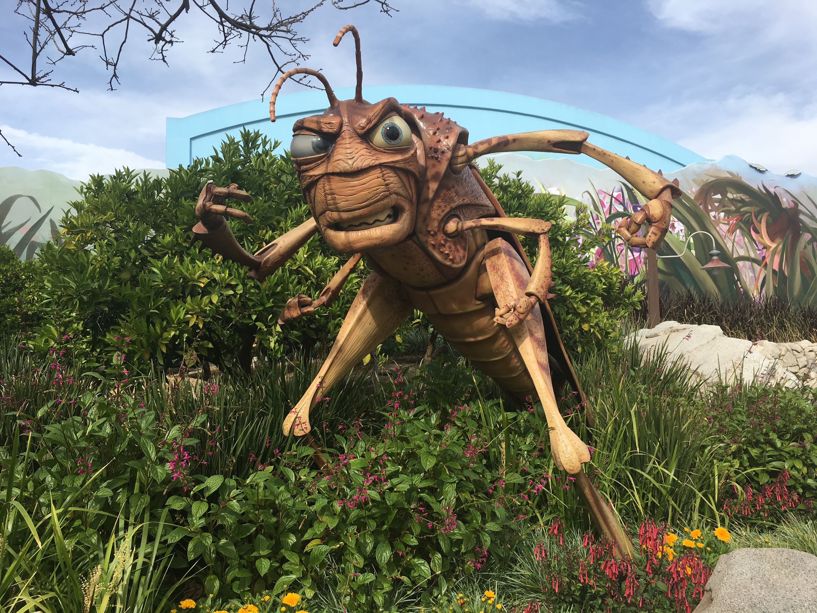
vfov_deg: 48.2
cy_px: 306
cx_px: 408
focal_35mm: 29
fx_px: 684
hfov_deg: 61.7
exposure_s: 1/1068
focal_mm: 4.15
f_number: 2.2
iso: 25
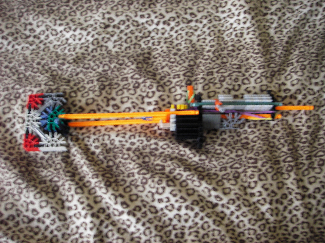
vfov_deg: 37.7
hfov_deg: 49.0
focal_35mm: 38
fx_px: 357
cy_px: 122
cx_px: 162
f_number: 3.3
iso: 100
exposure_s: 1/5
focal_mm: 6.3
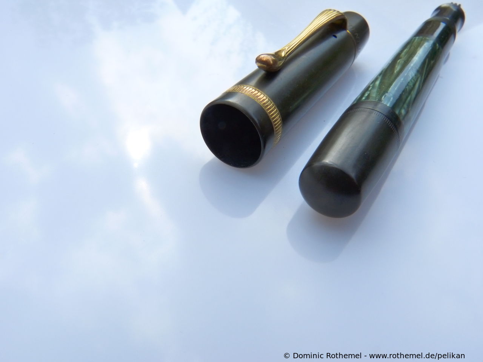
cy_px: 181
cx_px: 242
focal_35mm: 28
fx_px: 391
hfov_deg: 63.4
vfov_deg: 49.7
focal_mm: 4.9
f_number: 8
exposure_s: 1/200
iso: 400
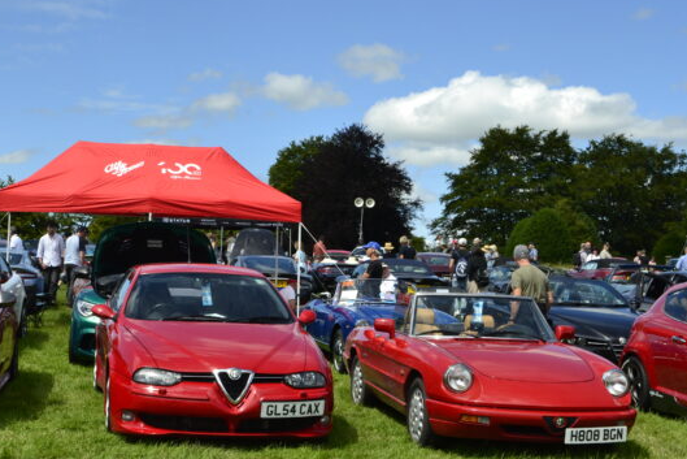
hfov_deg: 32.5
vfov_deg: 22.3
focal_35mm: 61
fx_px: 1164
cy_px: 261
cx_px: 208
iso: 400
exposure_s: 1/400
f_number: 10
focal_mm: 28
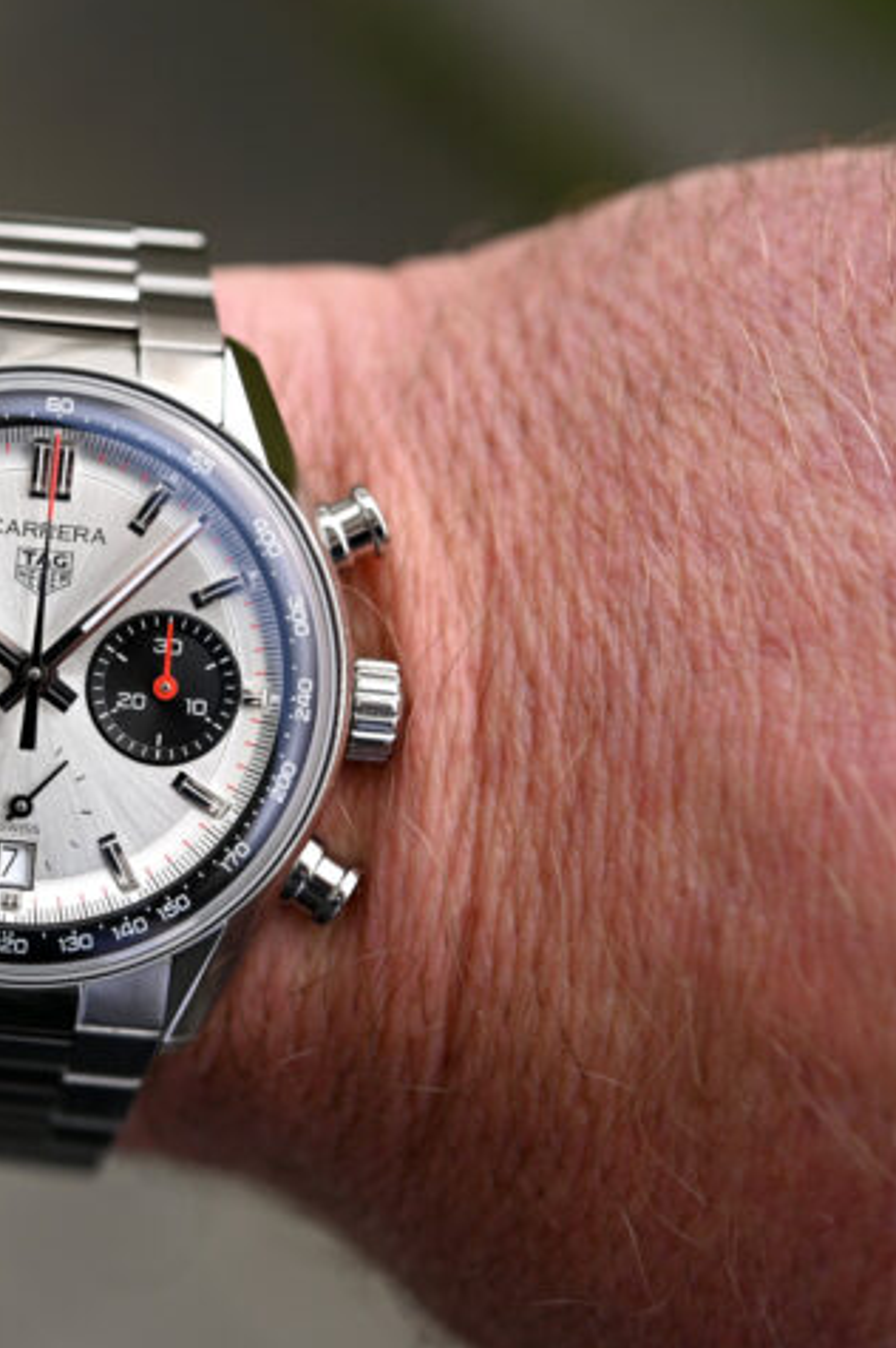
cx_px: 40
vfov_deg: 22.4
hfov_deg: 14.8
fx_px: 3402
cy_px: 670
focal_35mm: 91
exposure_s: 1/200
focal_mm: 60
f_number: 6.3
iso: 400
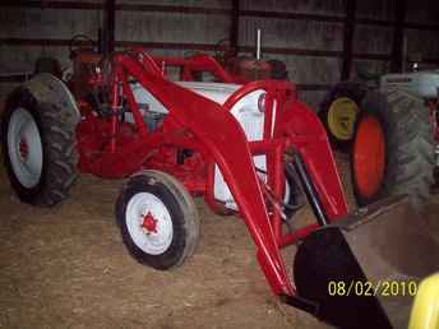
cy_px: 164
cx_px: 220
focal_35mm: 36
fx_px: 457
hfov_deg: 51.4
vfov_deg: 39.7
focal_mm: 6
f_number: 2.7
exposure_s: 1/64
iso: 200
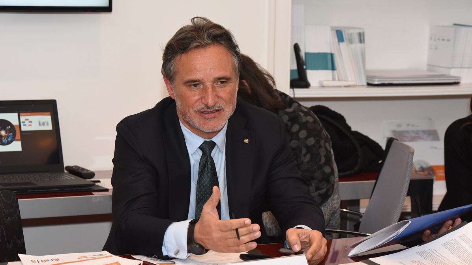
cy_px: 134
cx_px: 236
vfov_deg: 8.3
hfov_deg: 14.6
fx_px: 1840
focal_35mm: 147
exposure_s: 1/100
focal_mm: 140
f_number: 9
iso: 3200
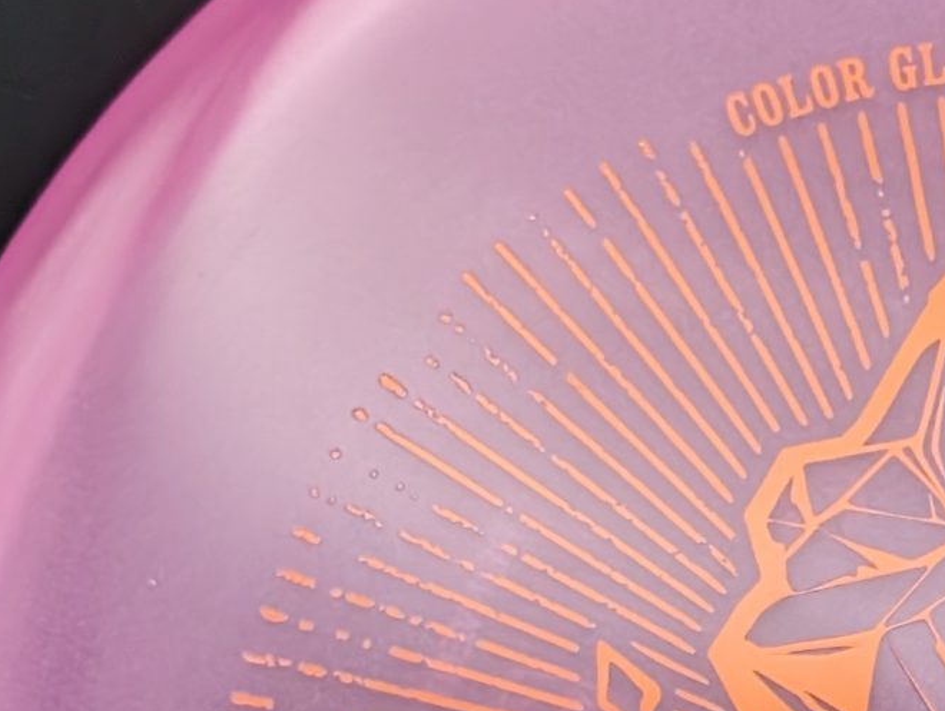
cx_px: 1177
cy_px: 870
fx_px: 5194
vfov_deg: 7.8
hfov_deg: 10.2
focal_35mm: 190
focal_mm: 6.9
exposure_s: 1/373
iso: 360
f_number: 1.68
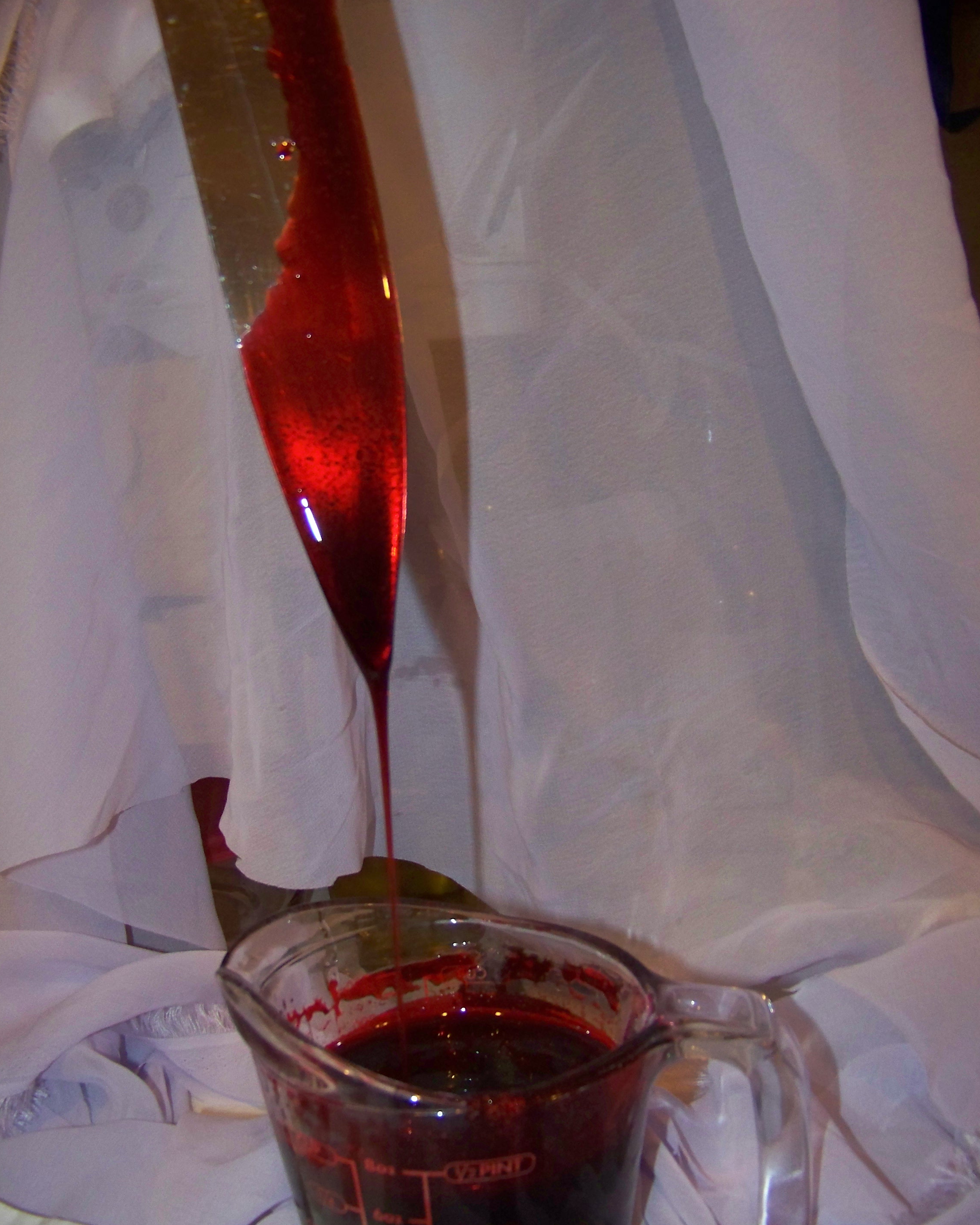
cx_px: 493
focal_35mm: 38
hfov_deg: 39.2
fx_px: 1378
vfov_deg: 47.9
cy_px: 644
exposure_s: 1/30
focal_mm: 5.85
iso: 200
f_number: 2.8
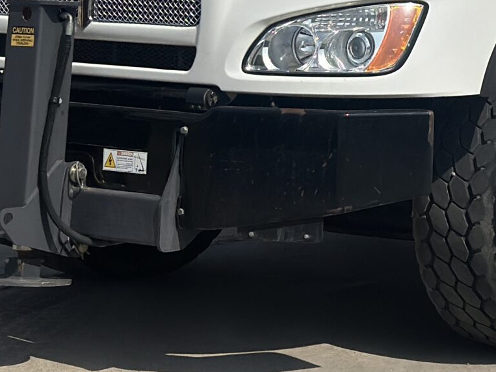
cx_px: 653
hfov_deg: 11.9
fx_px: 2307
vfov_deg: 9.0
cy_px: -179
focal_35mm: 161
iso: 100
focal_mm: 6.86
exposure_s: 1/15873
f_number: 1.78
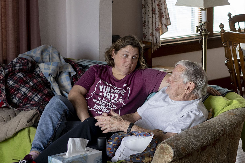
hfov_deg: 19.8
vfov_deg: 13.6
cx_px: 240
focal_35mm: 100
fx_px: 681
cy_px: 42
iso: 640
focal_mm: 35
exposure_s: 1/160
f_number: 2.8
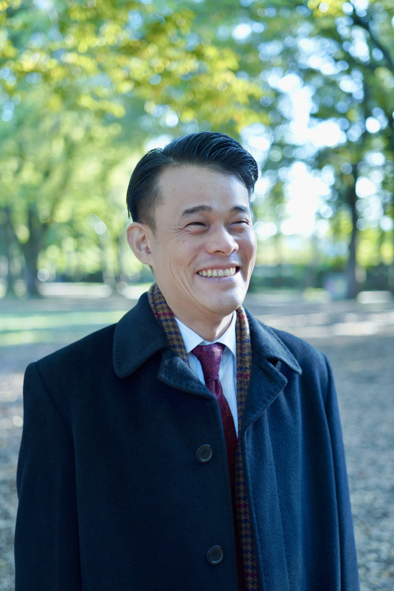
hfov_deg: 33.4
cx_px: 197
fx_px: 656
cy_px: 296
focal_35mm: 40
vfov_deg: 48.4
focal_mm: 40
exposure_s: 1/125
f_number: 2
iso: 160
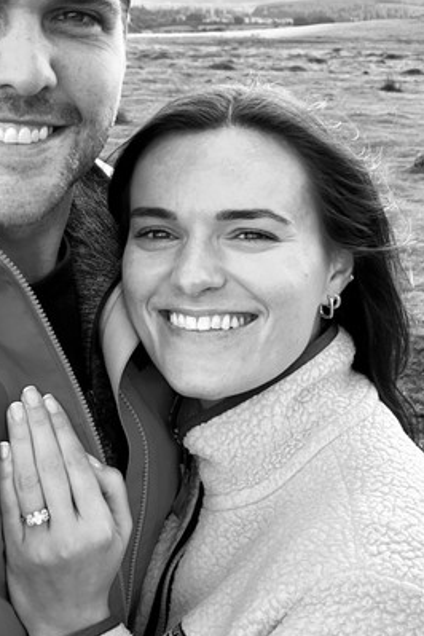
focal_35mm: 50
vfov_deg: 38.7
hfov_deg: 26.7
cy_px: 171
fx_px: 883
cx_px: 120
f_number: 2.2
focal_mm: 2.71
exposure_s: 1/209
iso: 32
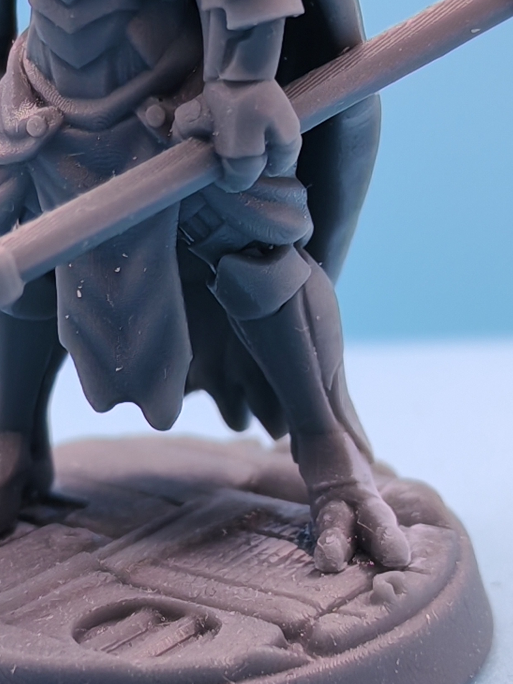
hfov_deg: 11.0
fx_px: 2667
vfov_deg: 14.6
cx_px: 151
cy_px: 184
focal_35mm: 135
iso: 64
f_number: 2.8
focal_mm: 5.52
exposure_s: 1/100
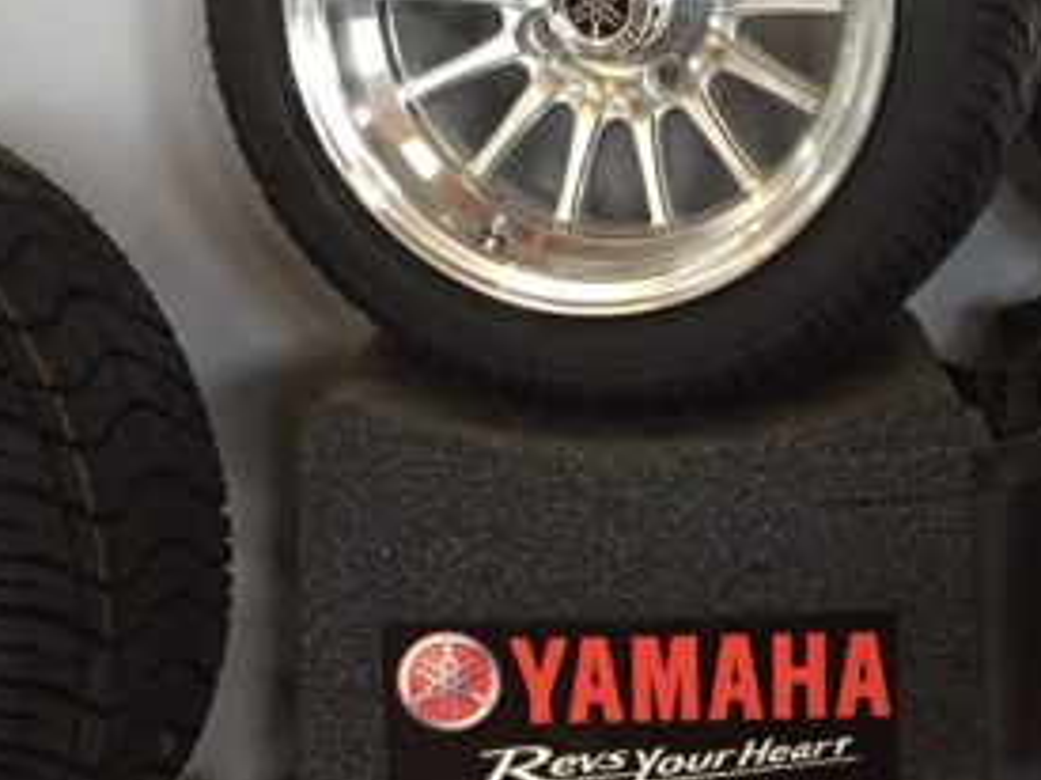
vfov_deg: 18.2
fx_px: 2435
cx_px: 765
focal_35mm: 81
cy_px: 447
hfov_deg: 23.9
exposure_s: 1/30
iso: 160
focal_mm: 4.15
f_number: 2.2
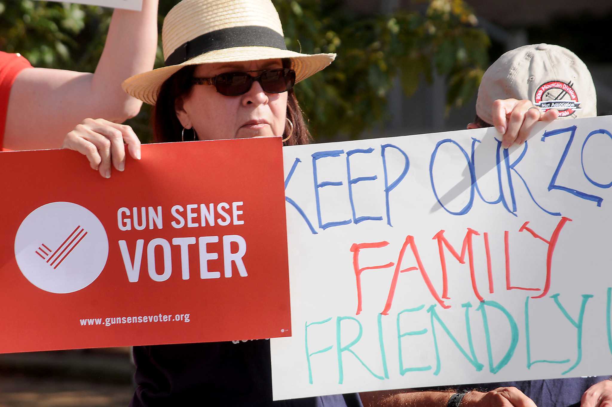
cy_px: 204
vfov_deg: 4.6
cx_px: 306
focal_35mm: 300
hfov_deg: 6.9
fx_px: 5093
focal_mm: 200
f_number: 11
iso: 200
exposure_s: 1/250
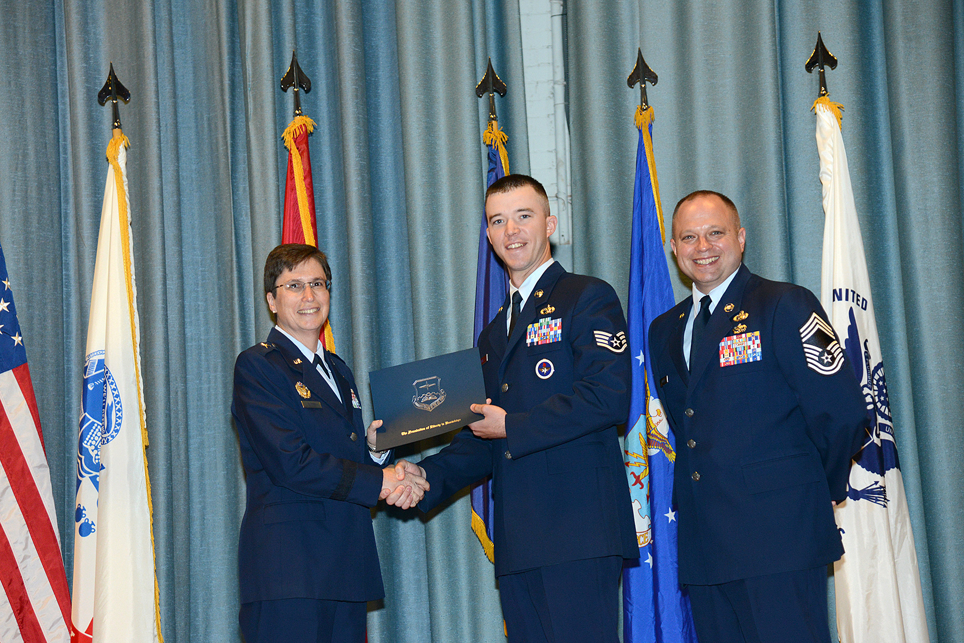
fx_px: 2008
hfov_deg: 27.0
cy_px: 322
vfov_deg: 18.2
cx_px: 482
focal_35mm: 75
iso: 1250
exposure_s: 1/80
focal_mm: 75
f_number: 4
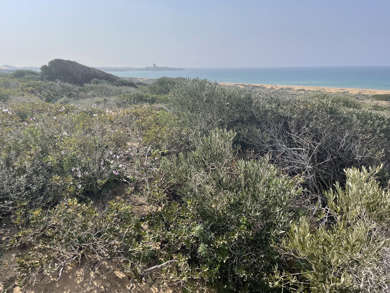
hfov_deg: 65.3
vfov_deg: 51.4
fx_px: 304
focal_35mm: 27
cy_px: 149
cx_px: 191
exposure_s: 1/8403
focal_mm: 4.2
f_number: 1.6
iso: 32
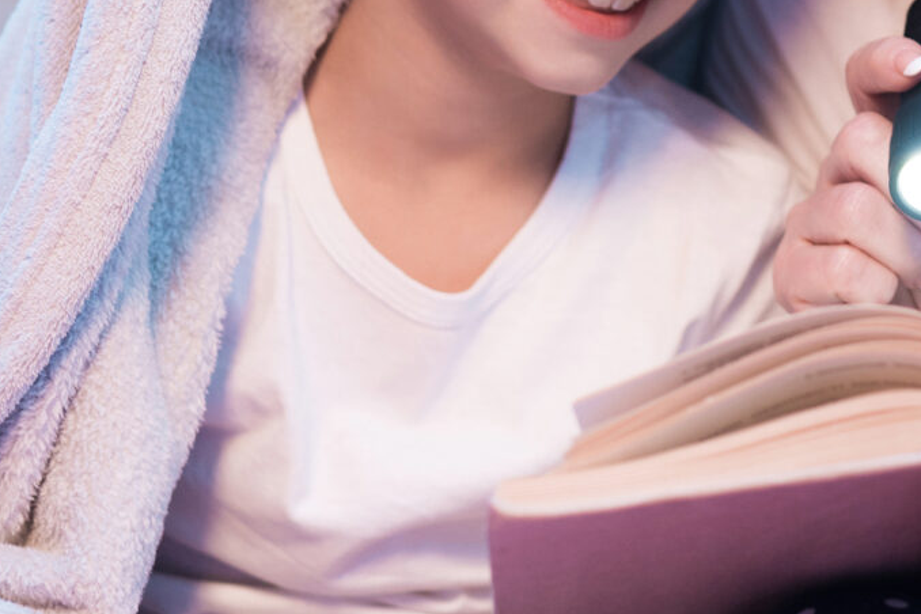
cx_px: 686
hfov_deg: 10.9
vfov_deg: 7.3
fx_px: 4835
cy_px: 179
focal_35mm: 189
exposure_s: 1/160
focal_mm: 50
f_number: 2
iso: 200
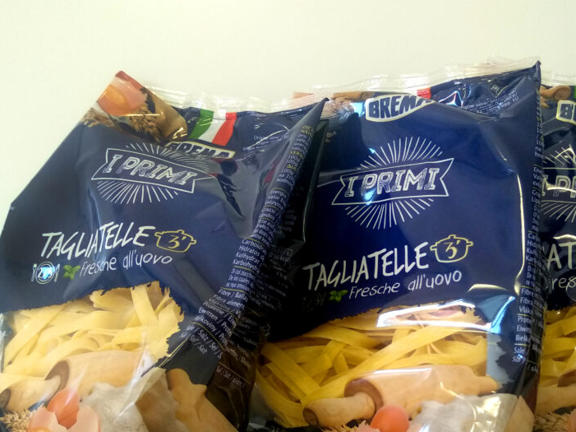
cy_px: 291
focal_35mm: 38
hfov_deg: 48.6
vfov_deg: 37.2
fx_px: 632
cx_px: 353
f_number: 2.2
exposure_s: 1/50
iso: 400
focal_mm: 3.83
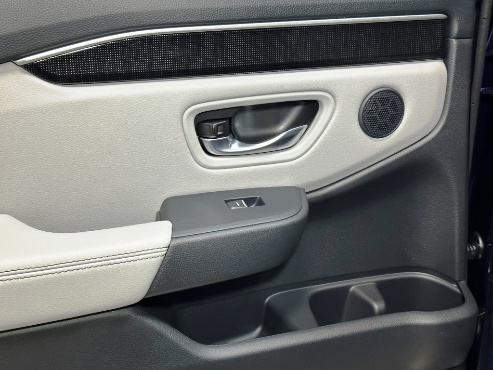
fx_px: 684
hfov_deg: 39.7
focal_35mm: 48
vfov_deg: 30.3
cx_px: 246
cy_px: 185
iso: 400
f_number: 1.78
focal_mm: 6.86
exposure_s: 1/40
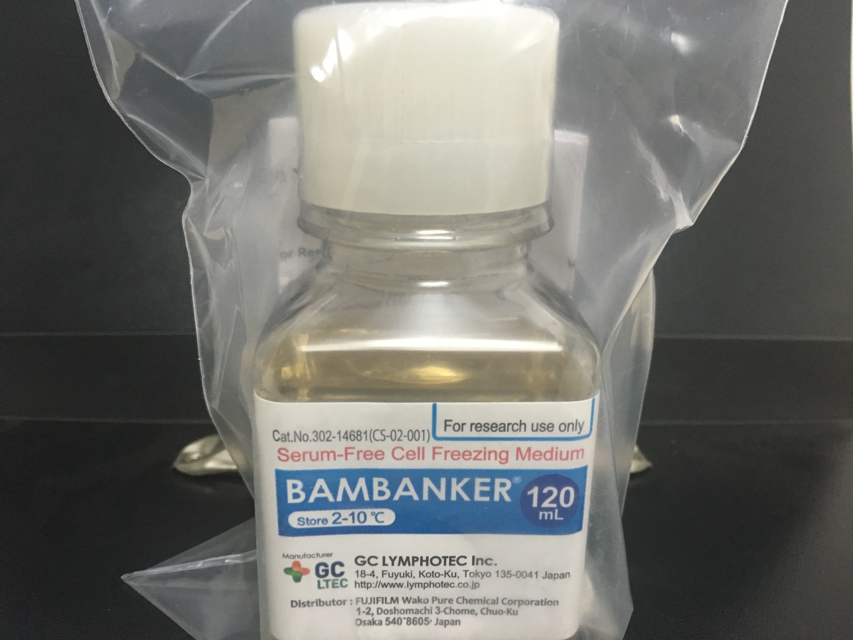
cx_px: 426
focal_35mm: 29
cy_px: 320
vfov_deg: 48.2
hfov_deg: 61.7
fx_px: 715
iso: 200
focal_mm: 4.15
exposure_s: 1/33
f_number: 2.2
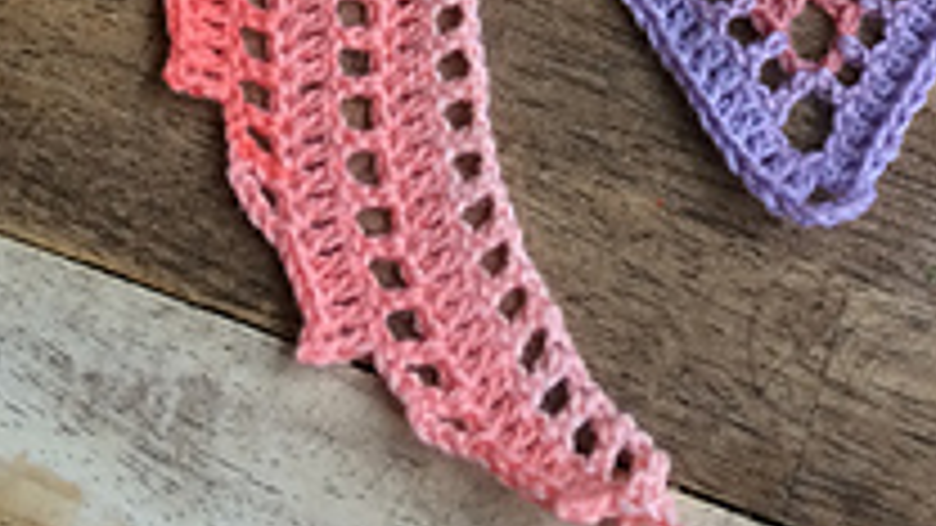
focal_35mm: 76
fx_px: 1886
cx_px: 673
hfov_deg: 27.6
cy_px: -409
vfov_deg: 14.1
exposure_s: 1/30
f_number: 2.2
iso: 80
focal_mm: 4.15
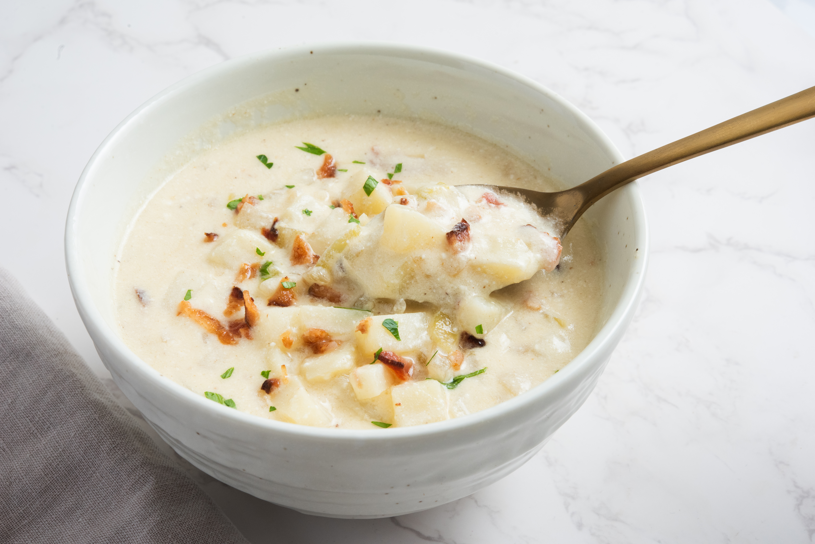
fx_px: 1359
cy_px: 272
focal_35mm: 60
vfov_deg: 22.6
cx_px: 408
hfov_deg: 33.4
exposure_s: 1/125
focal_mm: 60
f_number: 18
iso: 800
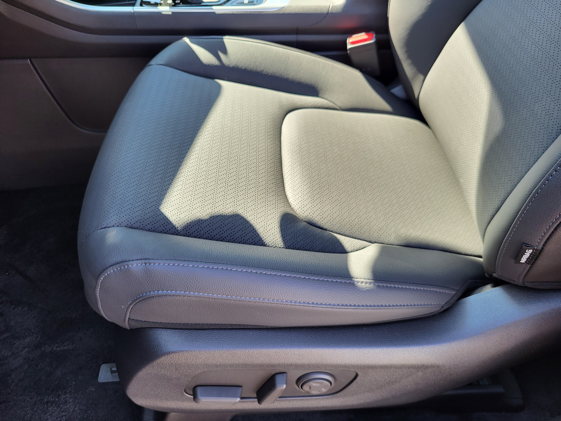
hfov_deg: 67.3
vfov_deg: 53.1
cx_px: 280
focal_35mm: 26
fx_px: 421
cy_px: 210
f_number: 1.8
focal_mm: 5.4
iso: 50
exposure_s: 1/120
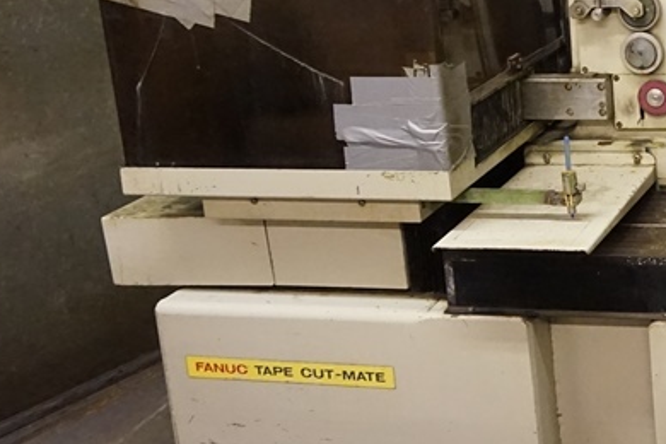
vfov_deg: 21.1
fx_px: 1165
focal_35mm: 63
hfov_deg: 28.4
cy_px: 46
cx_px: 767
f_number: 3.5
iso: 3200
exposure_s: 1/125
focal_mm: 16
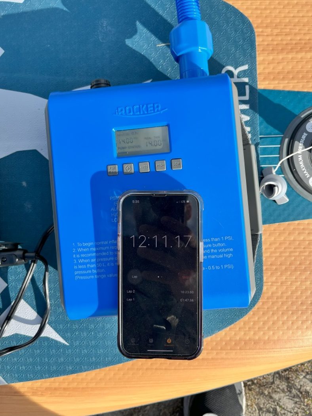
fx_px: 312
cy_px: 208
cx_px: 156
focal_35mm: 26
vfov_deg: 67.3
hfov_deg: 53.1
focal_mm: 5.1
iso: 50
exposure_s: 1/1647
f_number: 1.6
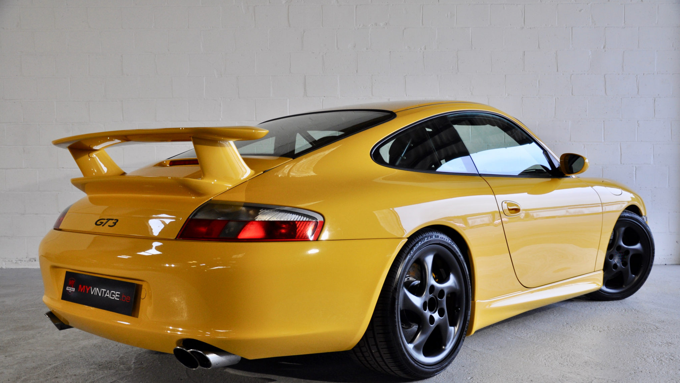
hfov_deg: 52.8
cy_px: 223
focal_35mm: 38
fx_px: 685
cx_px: 339
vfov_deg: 31.1
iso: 450
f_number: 4
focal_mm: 24
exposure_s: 1/60
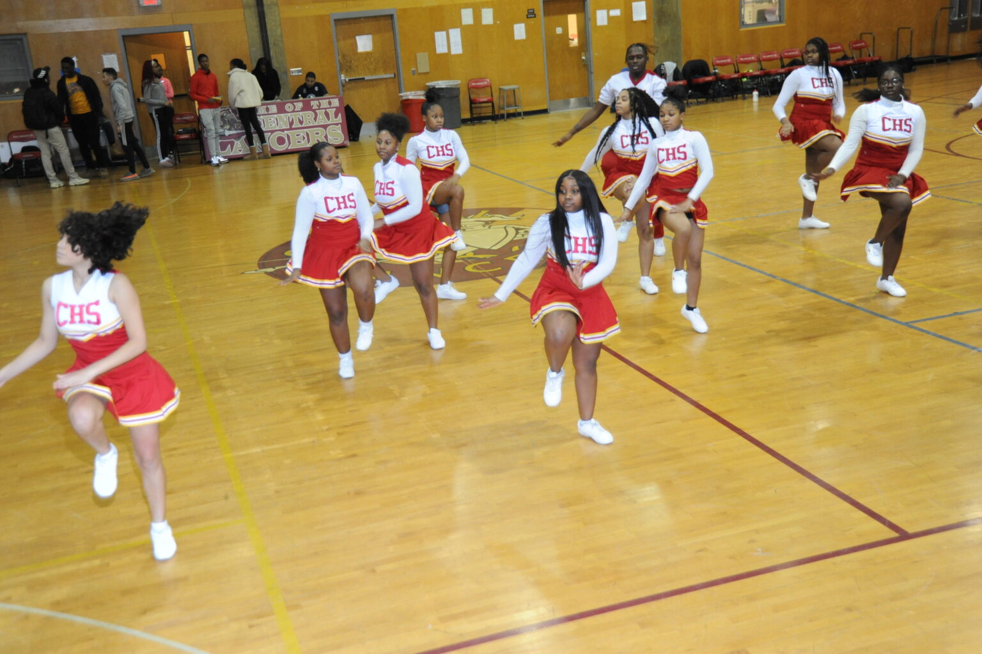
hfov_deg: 43.6
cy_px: 327
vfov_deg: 29.8
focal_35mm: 45
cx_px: 491
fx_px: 1227
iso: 3200
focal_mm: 45
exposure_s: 1/125
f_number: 5.6
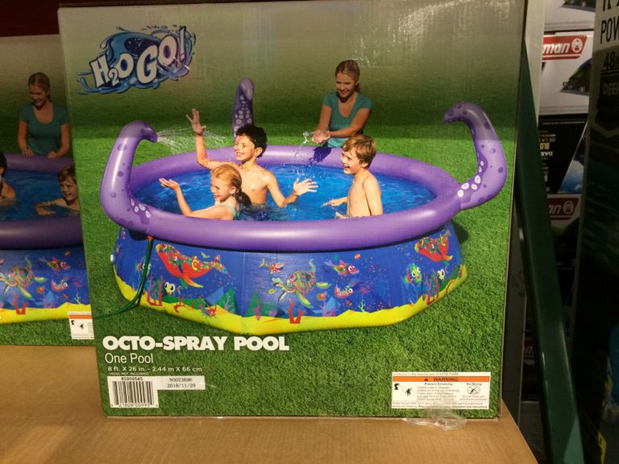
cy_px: 232
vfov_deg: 48.2
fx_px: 519
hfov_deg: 61.7
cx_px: 310
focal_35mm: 29
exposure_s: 1/24
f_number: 2.2
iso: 250
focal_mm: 4.15
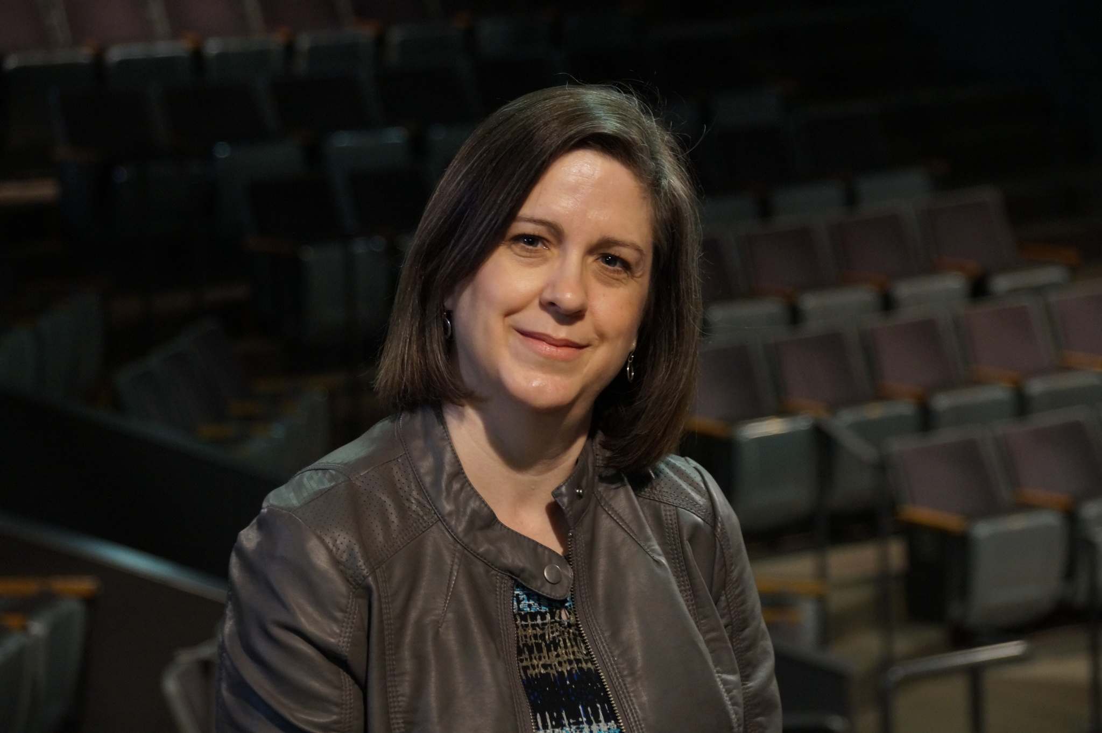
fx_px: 4130
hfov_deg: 15.2
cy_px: 366
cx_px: 551
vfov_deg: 10.1
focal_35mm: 135
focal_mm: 90
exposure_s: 1/10
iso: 1600
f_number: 5.6
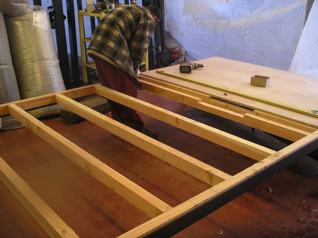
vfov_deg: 37.7
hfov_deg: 49.0
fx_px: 349
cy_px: 116
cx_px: 161
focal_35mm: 38
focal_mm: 7.8
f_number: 2.8
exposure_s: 1/39
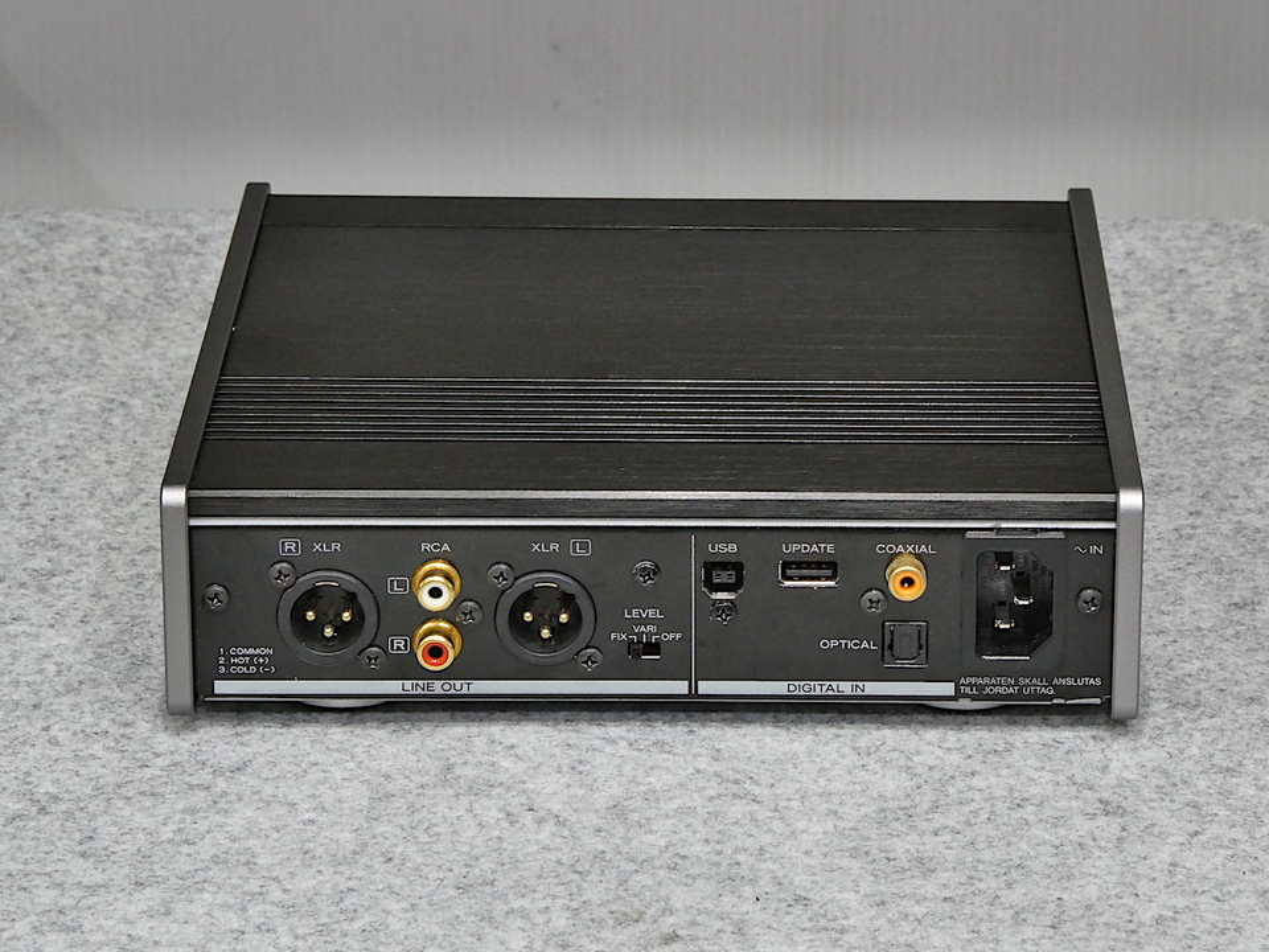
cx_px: 634
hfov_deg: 13.1
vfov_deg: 9.8
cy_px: 476
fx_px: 5536
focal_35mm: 151
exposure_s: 1/10
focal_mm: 27.1
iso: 400
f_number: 7.1
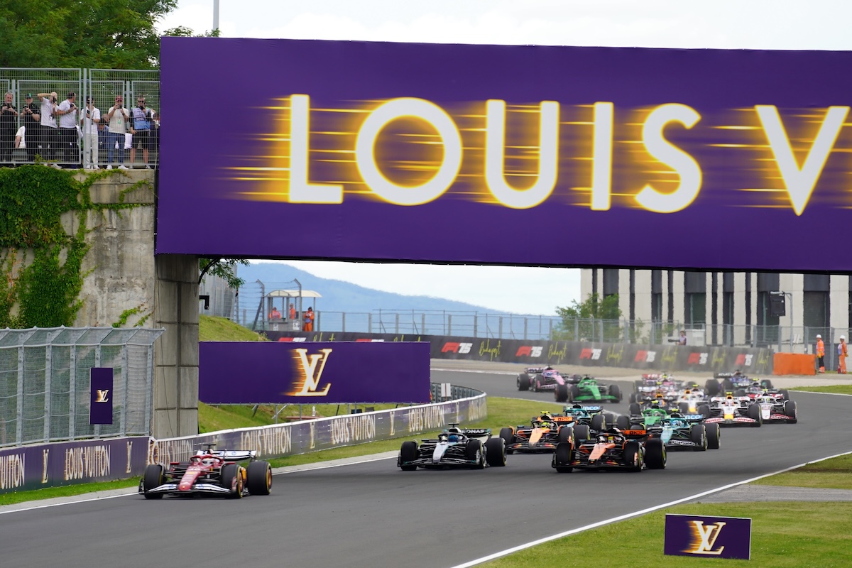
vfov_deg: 4.6
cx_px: 426
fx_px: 7099
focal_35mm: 300
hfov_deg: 6.9
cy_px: 284
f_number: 5.6
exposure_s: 1/320
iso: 160
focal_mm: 300
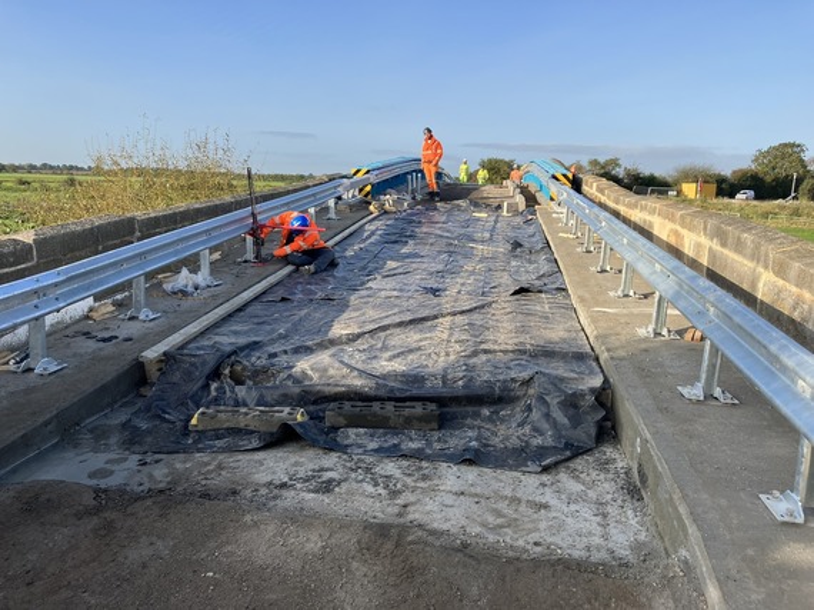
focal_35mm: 28
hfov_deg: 63.5
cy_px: 305
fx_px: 658
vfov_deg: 49.7
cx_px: 407
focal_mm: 3.99
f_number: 1.8
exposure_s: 1/917
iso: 32
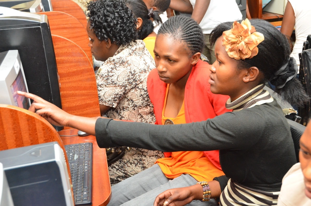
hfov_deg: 36.9
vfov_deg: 25.0
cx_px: 156
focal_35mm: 54
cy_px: 103
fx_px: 466
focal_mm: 36
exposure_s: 1/125
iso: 3200
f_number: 6.3
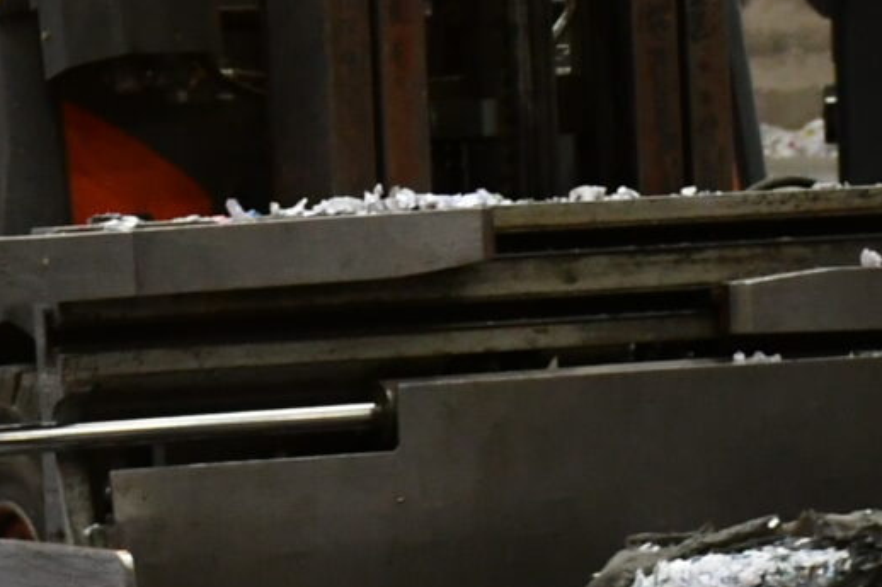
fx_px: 6294
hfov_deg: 8.0
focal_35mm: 257
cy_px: 268
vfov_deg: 5.3
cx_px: 310
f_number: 4.2
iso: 1400
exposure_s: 1/125
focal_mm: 35
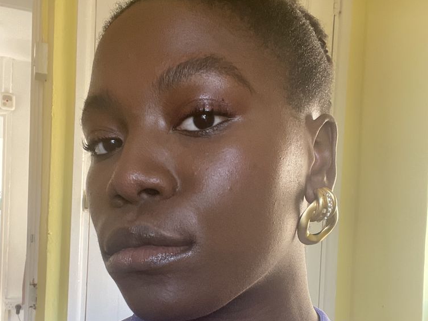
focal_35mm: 41
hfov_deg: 45.8
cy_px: 253
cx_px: 218
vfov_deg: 34.2
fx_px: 507
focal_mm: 2.71
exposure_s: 1/49
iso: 400
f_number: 2.2
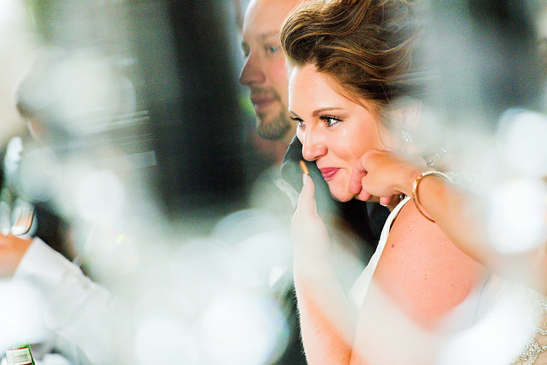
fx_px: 3586
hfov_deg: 8.7
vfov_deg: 5.8
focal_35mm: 236
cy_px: 192
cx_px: 297
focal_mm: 200
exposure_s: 1/800
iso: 6400
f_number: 2.8
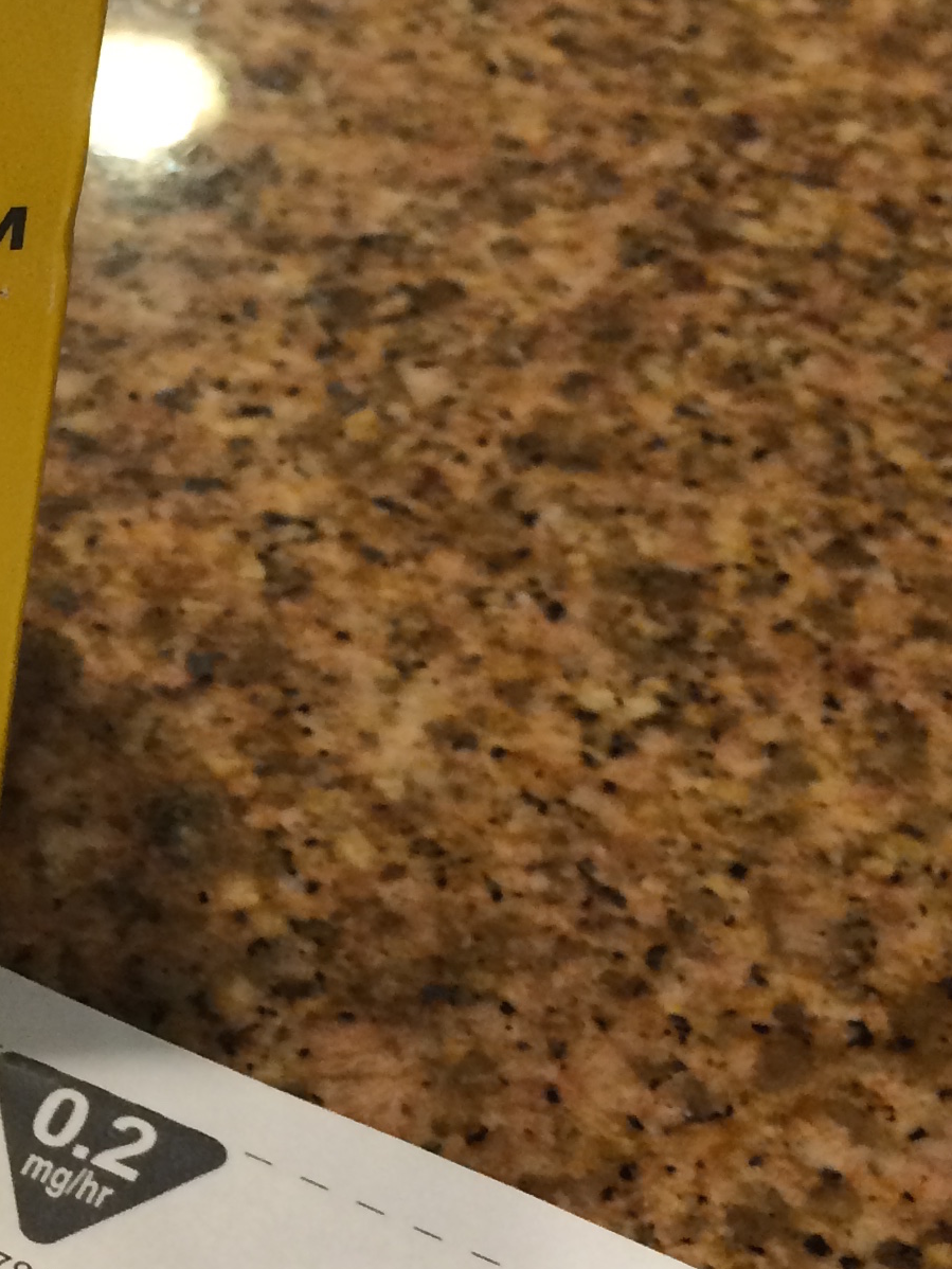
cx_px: -331
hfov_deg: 17.4
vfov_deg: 24.7
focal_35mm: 79
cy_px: 699
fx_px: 2896
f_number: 2.2
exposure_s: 1/30
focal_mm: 4.15
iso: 125
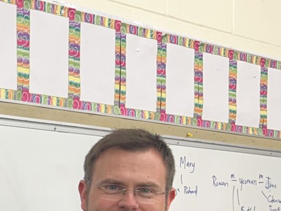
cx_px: -164
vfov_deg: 14.6
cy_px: 249
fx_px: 796
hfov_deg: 17.6
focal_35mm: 98
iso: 80
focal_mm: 5.7
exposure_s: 1/120
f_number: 1.5
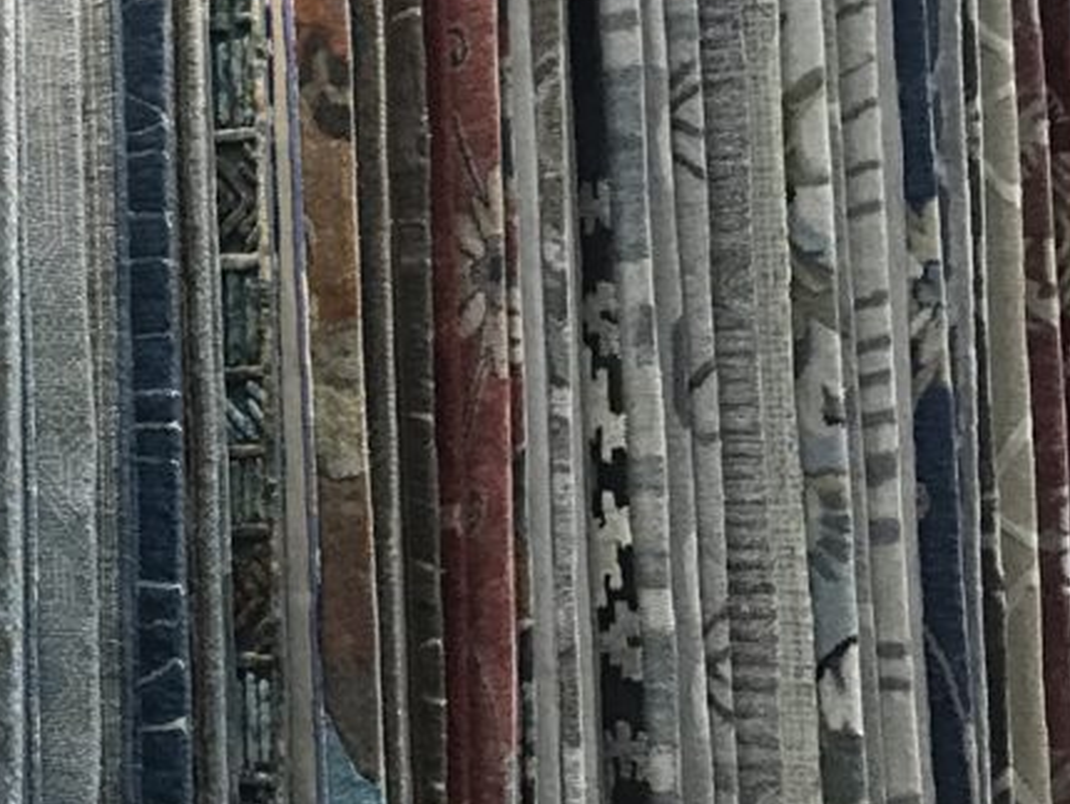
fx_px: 3093
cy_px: 199
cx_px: -654
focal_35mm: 100
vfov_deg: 14.7
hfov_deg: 17.2
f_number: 1.8
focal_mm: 3.99
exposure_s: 1/30
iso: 32
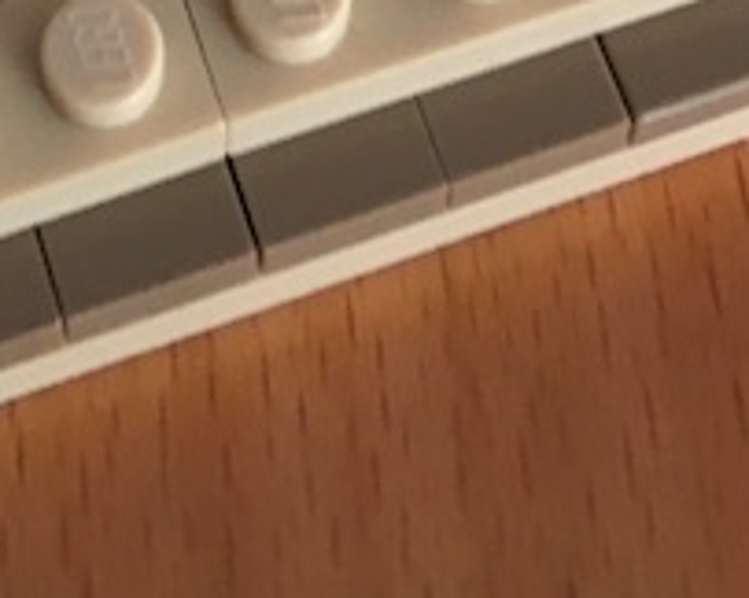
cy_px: -1019
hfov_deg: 13.3
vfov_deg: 9.1
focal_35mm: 145
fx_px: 3211
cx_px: 229
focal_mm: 4.15
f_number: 2.2
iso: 64
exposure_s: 1/33
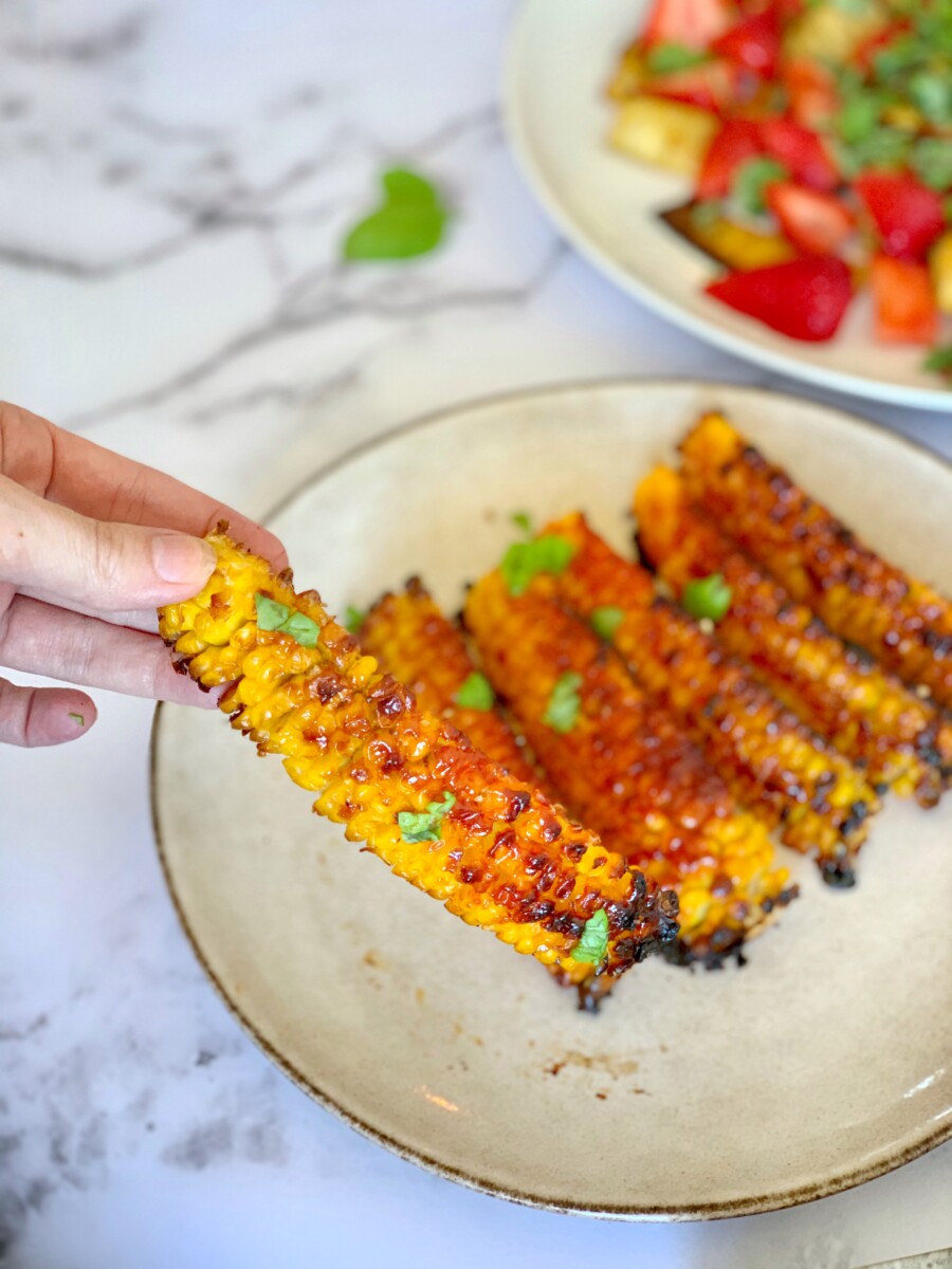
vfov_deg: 36.8
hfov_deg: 28.0
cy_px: 634
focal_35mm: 52
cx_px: 476
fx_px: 1907
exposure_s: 1/68
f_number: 2.4
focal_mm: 6
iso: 125
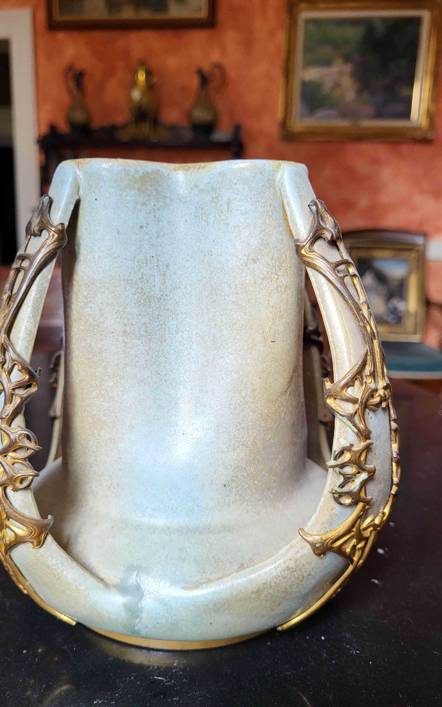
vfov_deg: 66.5
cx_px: 192
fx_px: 540
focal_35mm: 28
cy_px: 354
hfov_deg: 44.4
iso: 125
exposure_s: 1/100
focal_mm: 5.4
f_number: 1.8
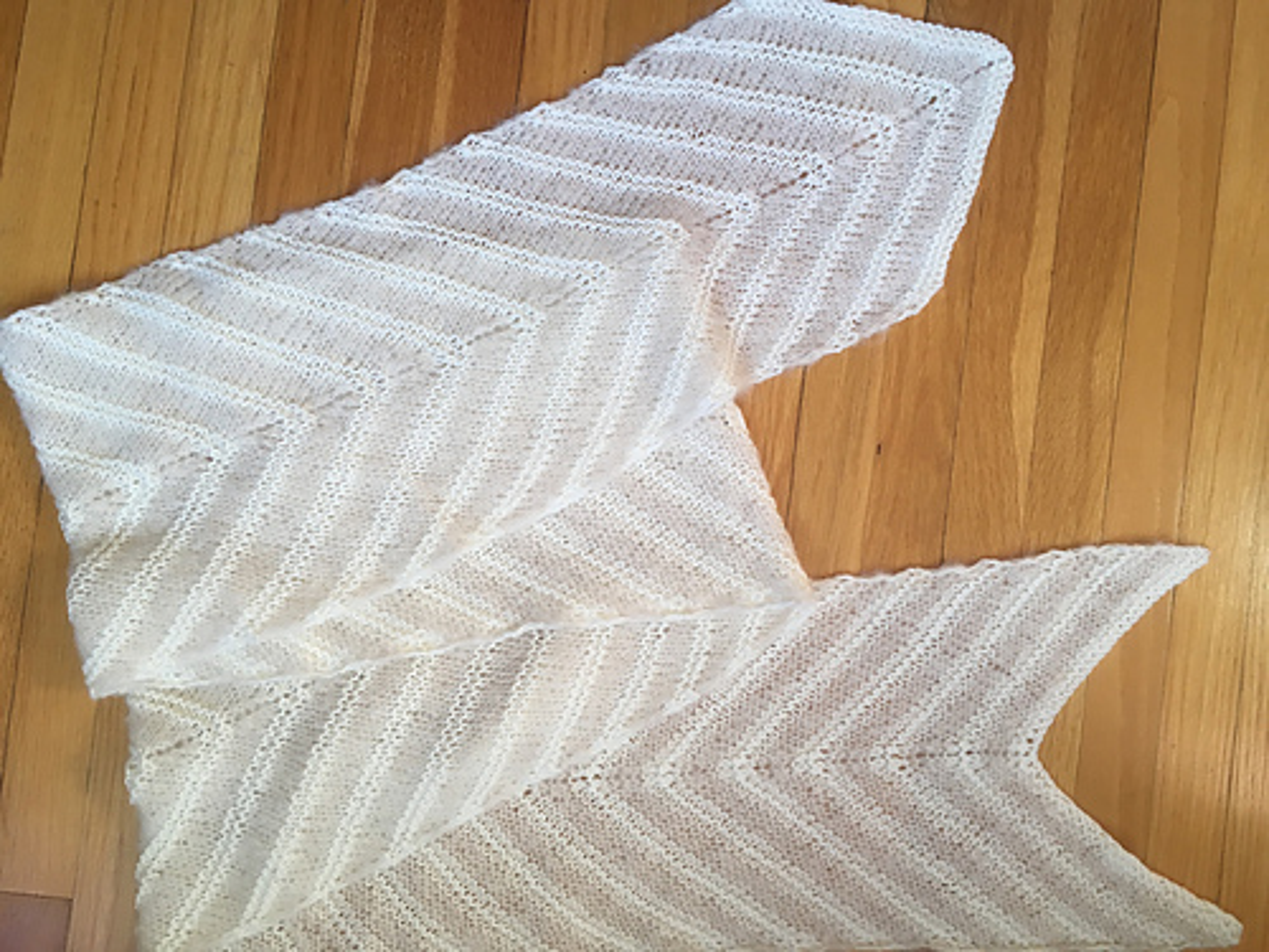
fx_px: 1063
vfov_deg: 48.2
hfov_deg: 61.7
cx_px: 634
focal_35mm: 29
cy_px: 476
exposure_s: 1/30
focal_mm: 4.15
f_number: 2.2
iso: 25
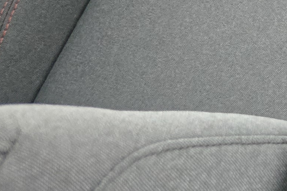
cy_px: -349
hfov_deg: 12.8
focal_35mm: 124
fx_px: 988
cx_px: 686
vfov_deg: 9.2
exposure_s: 1/120
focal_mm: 6.3
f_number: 1.7
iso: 800
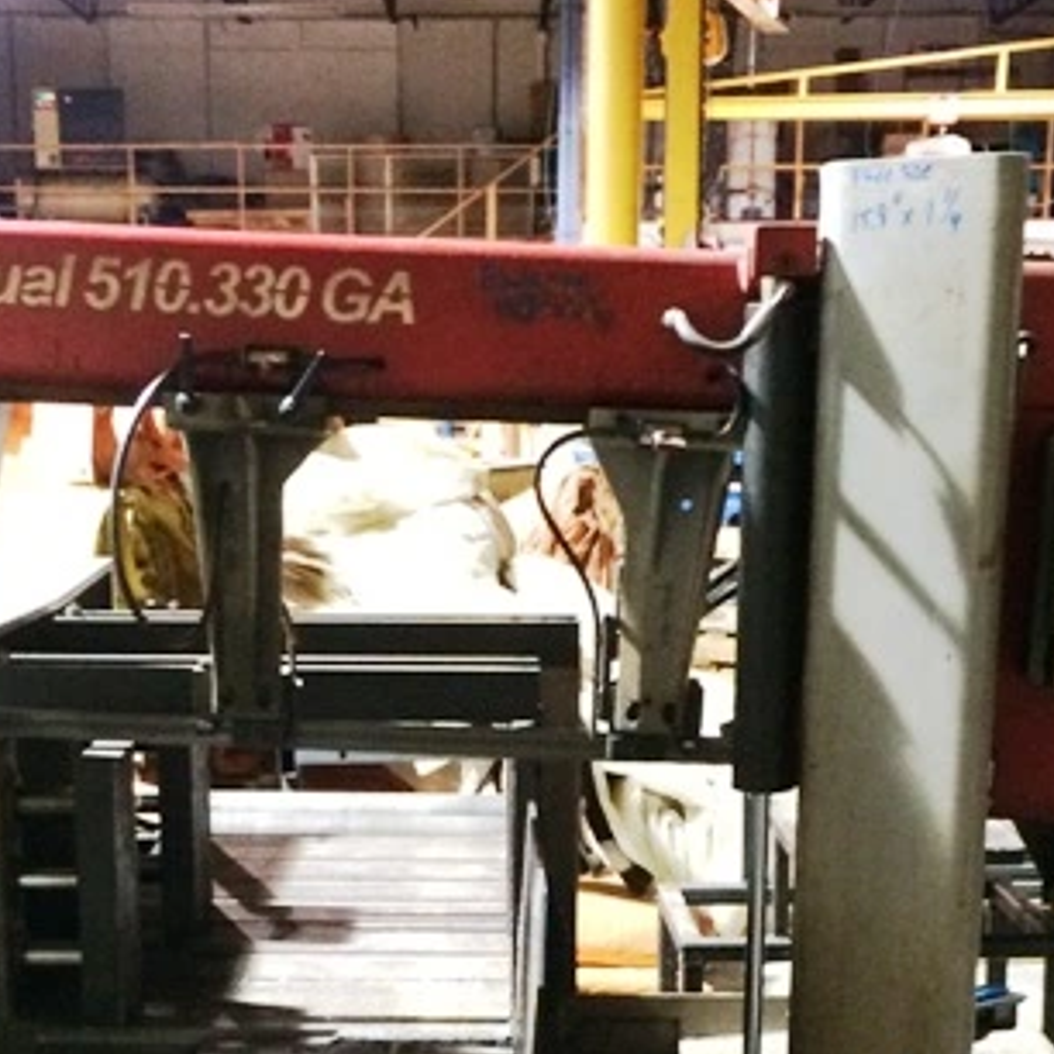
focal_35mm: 67
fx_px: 2308
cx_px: 472
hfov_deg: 25.7
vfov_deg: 24.7
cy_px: 1016
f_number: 2.2
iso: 320
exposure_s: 1/20
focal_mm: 4.15
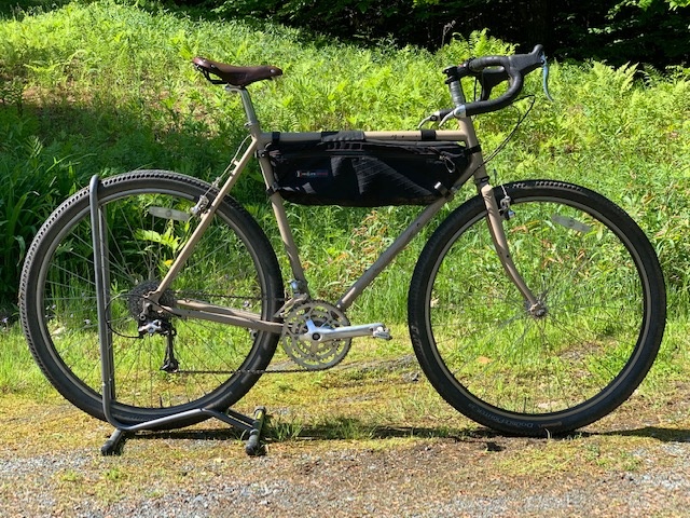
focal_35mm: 52
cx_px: 345
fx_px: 1037
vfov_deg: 28.0
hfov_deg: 36.8
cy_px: 259
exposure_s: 1/353
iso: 16
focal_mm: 6
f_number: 2.4
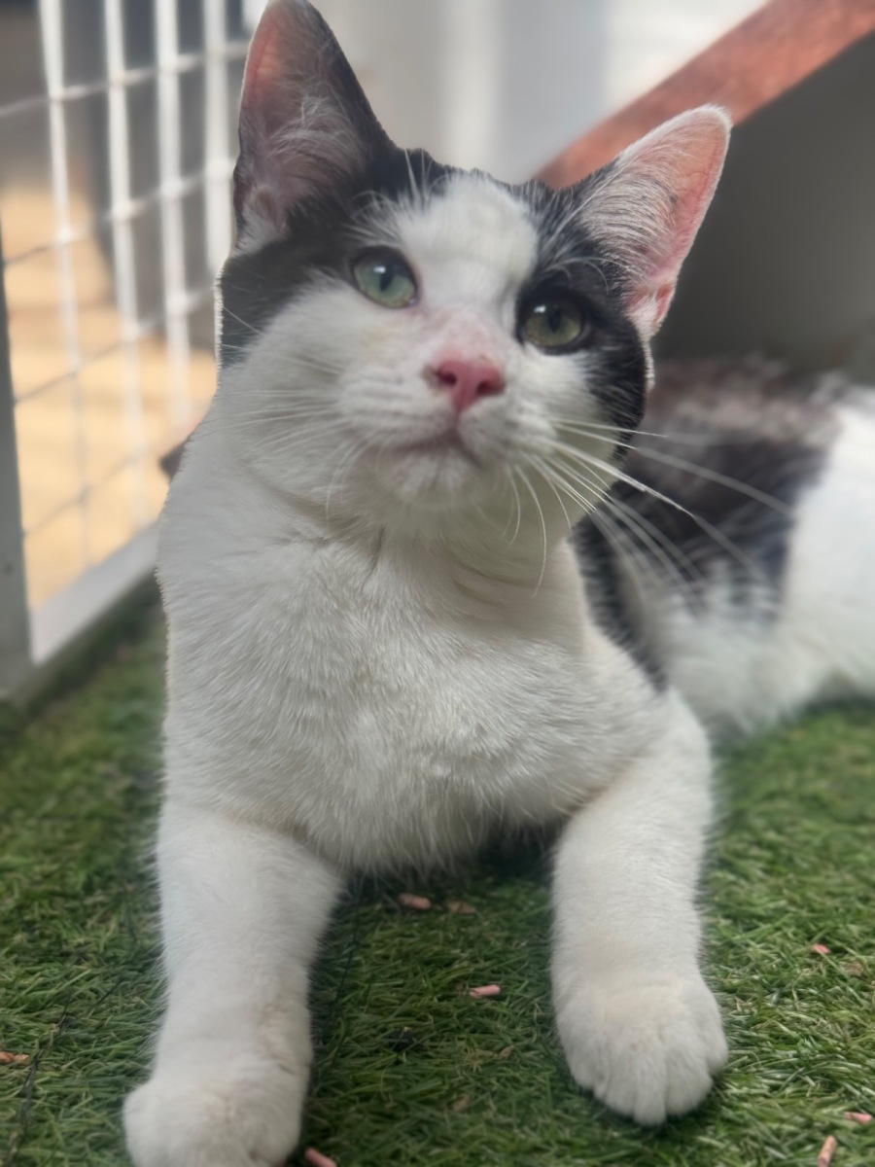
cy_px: 584
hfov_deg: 30.3
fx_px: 1618
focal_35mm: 48
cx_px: 438
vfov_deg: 39.7
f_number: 1.78
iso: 64
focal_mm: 6.76
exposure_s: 1/275
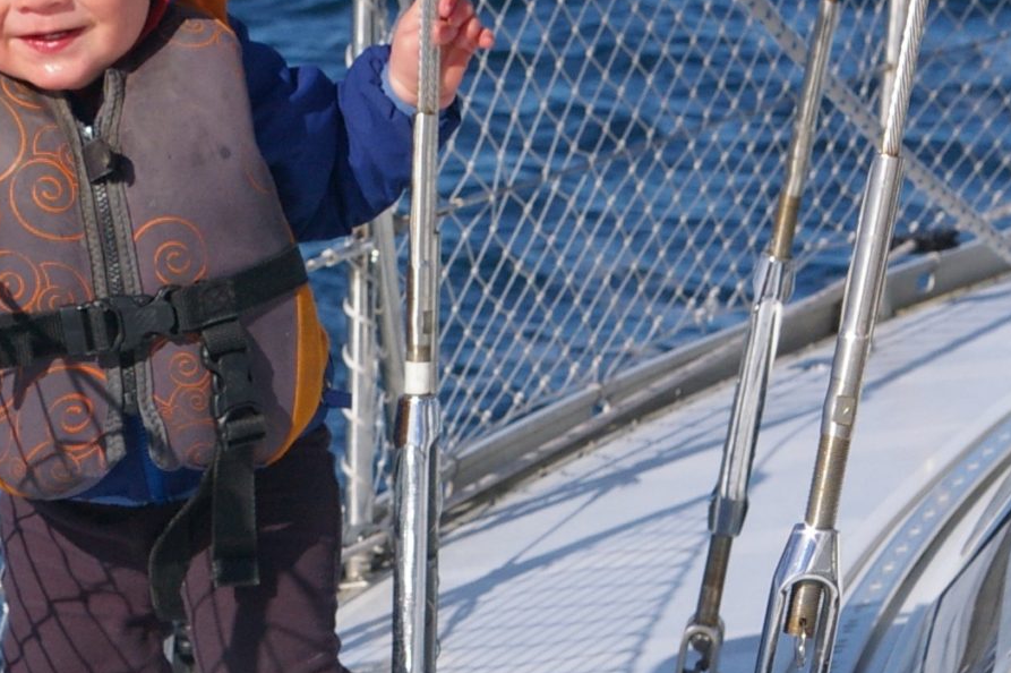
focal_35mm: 236
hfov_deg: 8.7
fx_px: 6635
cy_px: 173
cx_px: 54
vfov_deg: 5.8
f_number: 11
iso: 400
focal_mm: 55
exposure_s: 1/500
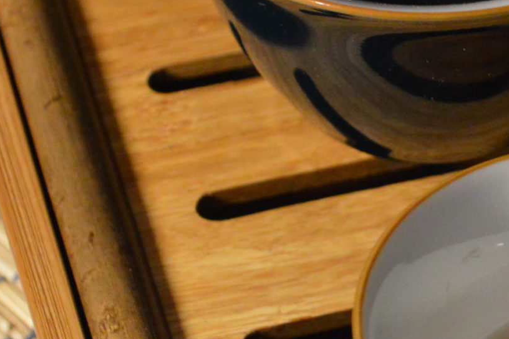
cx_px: 512
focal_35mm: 207
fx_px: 2925
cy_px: 129
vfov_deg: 6.6
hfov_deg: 9.9
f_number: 5.3
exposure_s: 1/60
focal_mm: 44
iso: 2800
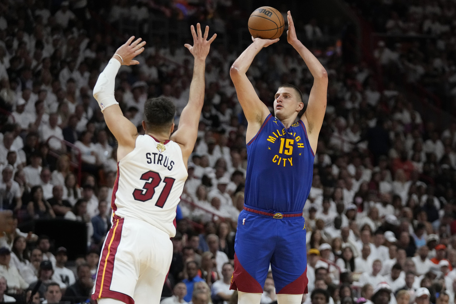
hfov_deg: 17.6
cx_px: 228
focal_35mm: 116
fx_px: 1469
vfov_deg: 11.8
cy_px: 152
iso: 4000
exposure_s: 1/1600
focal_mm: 116
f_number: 3.2
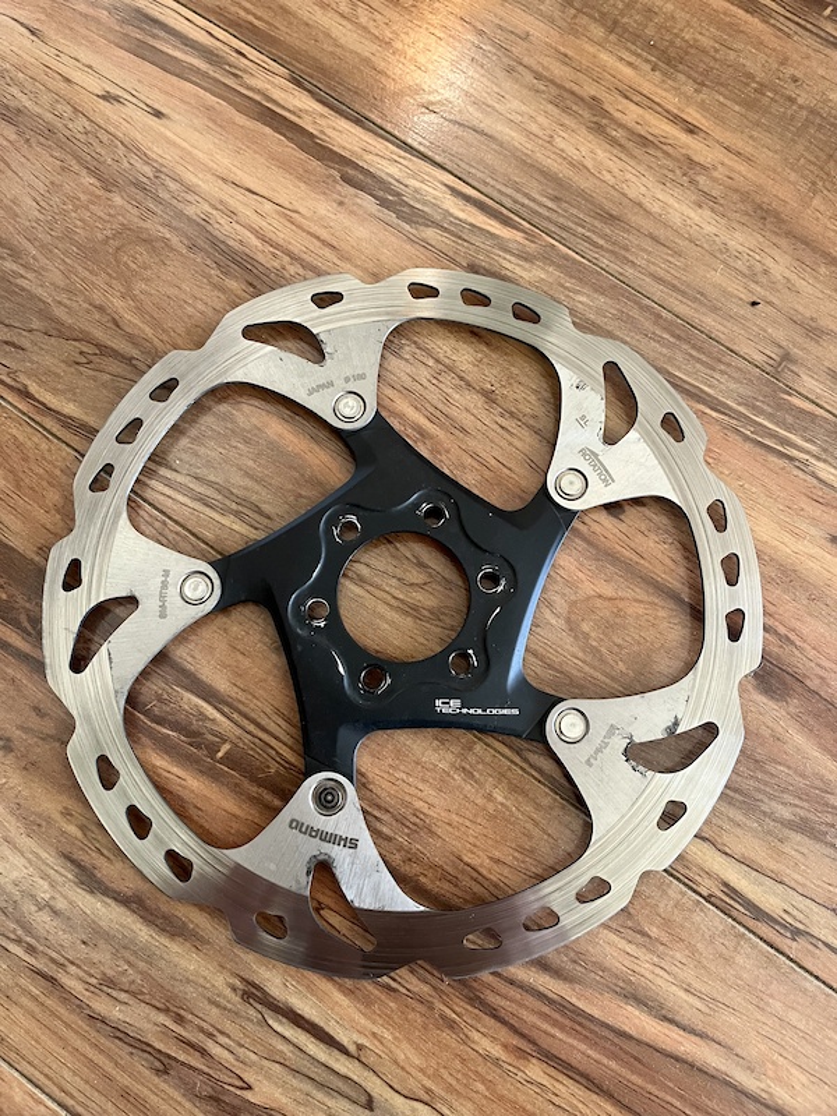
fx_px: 838
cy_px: 558
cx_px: 418
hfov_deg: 53.1
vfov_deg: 67.3
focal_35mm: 26
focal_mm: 5.1
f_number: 1.6
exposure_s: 1/48
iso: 500
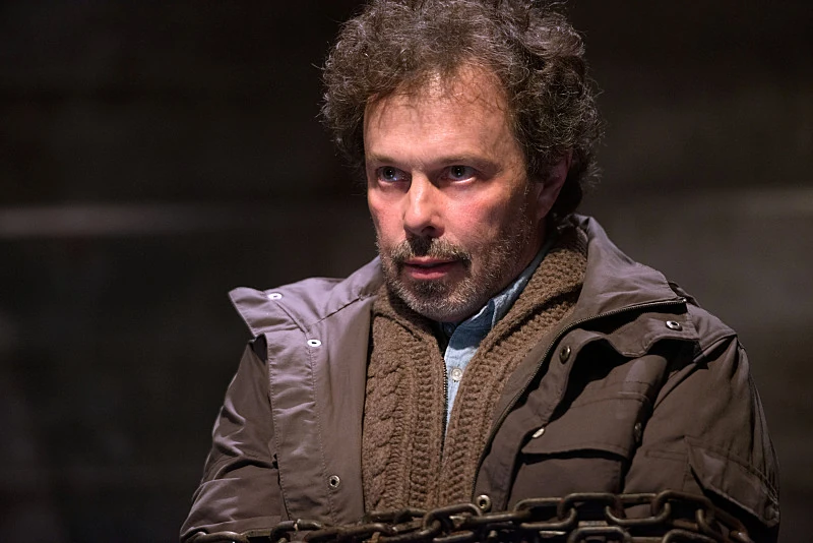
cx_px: 406
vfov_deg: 7.2
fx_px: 4292
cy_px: 272
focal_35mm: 190
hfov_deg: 10.8
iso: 2500
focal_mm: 190
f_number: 2.8
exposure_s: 1/100
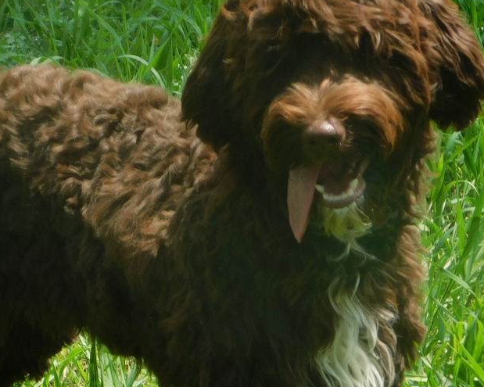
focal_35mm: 202
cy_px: 351
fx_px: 2893
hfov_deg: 9.5
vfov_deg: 7.6
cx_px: 129
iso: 125
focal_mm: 14.2
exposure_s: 1/320
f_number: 4.4
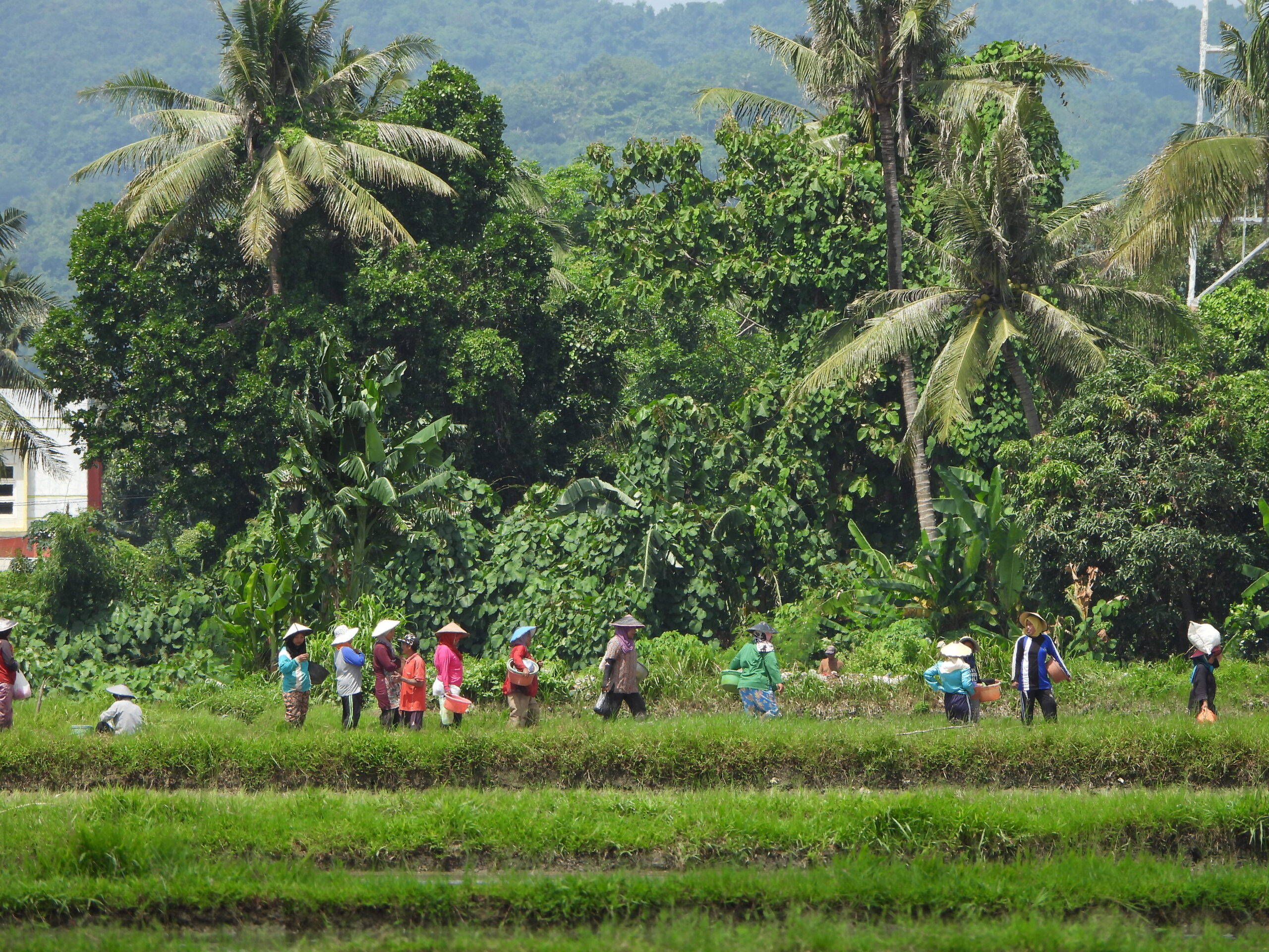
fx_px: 20163
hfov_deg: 3.6
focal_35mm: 550
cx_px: 634
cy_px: 476
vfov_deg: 2.7
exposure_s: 1/400
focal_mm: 98.1
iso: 100
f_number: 5
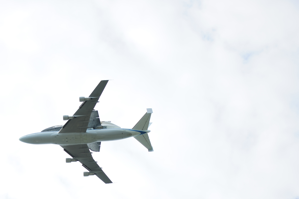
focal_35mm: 109
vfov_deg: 12.5
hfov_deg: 18.6
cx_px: 72
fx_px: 905
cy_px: 152
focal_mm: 70
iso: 100
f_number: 2.8
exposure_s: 1/1250
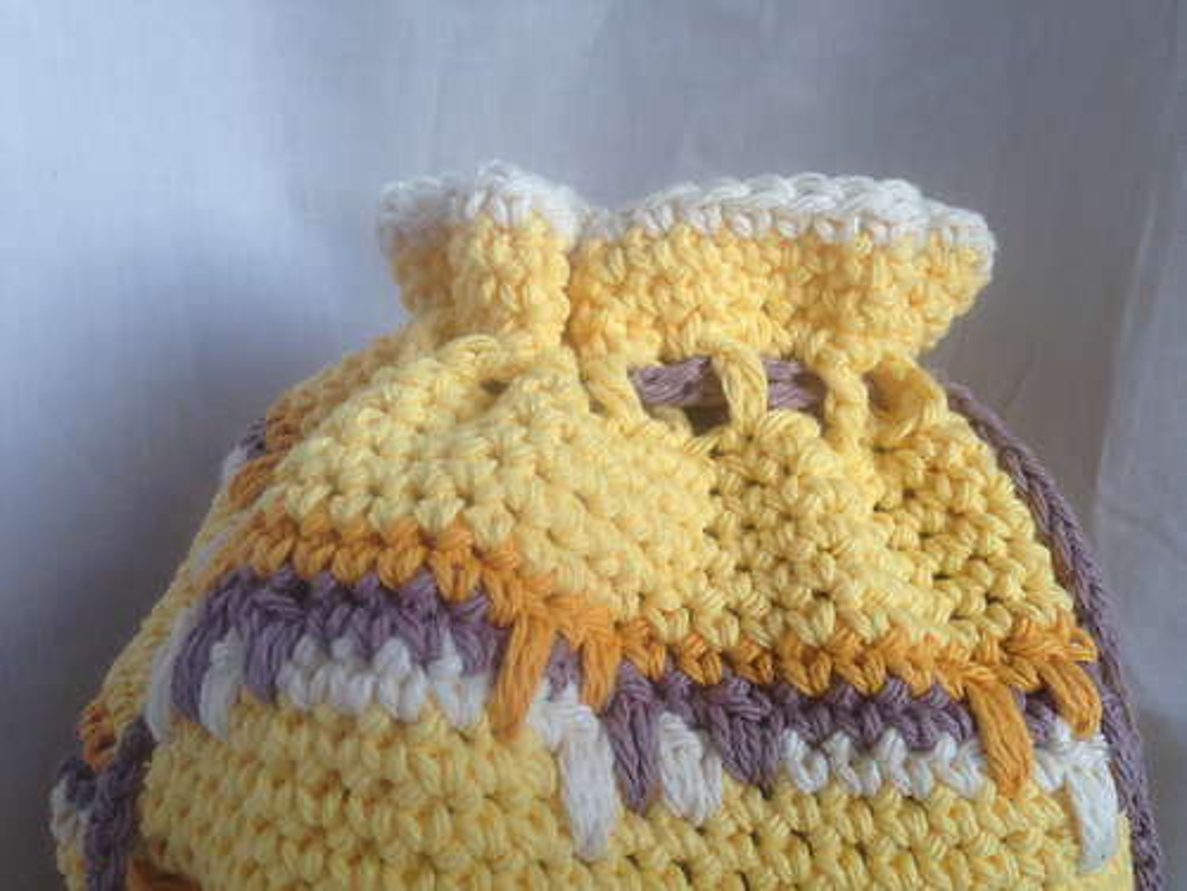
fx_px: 1132
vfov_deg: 42.9
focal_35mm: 33
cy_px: 446
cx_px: 594
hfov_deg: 55.4
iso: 50
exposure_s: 1/20
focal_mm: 4.12
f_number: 2.4
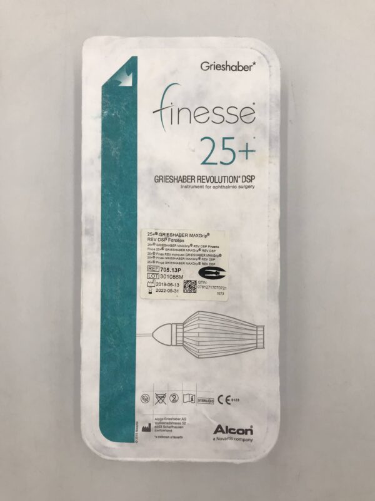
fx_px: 404
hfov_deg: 49.7
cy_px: 250
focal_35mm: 28
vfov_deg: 63.4
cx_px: 188
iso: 25
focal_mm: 3.99
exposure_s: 1/60
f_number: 1.8
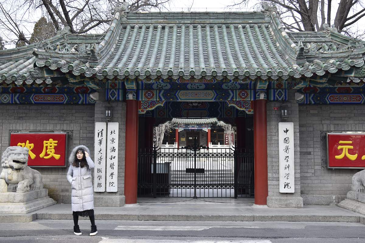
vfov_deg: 36.9
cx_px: 182
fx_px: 365
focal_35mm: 36
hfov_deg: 53.1
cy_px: 122
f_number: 7.1
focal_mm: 24
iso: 250
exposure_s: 1/30
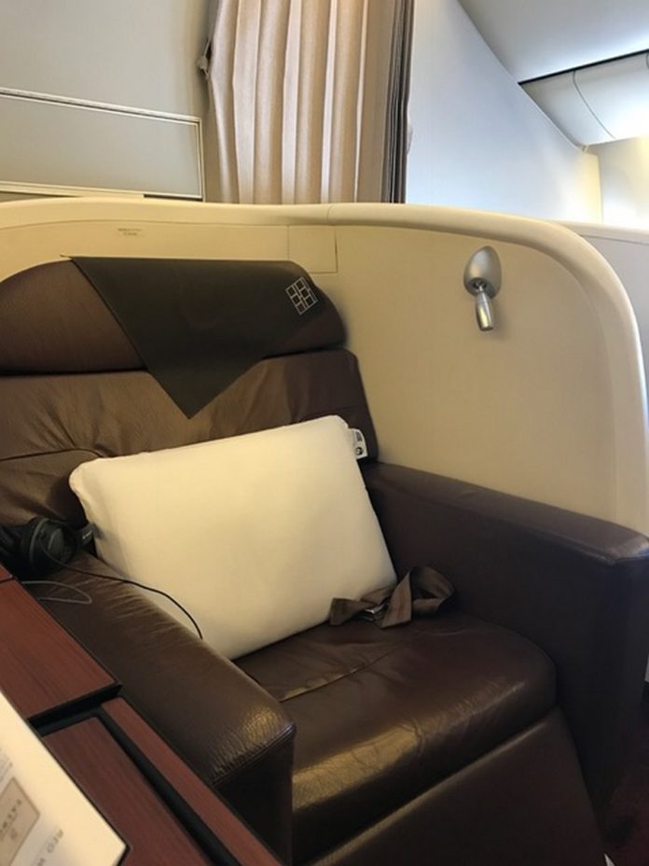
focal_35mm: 28
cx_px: 324
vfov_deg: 63.4
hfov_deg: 49.7
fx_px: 700
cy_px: 433
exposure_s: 1/15
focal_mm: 3.99
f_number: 1.8
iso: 50
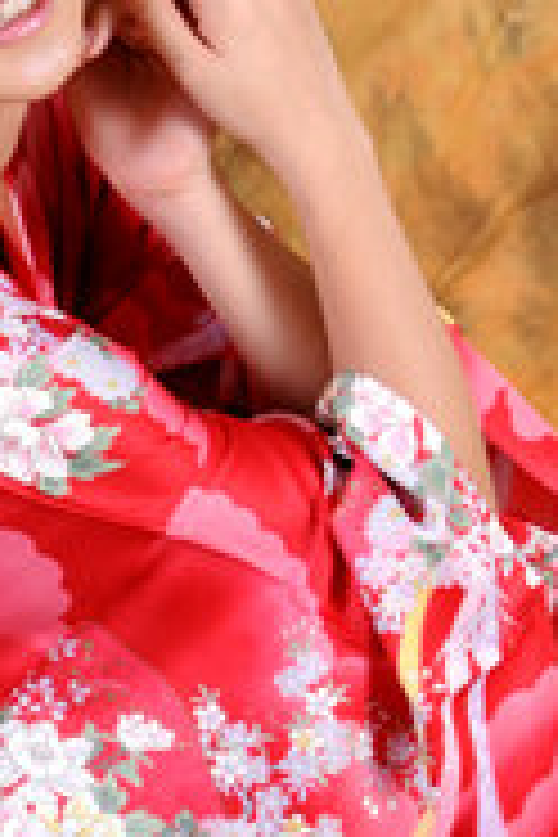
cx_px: -29
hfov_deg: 5.3
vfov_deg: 8.0
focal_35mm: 258
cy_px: 792
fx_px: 5998
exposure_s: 1/160
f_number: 9
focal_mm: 50
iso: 200
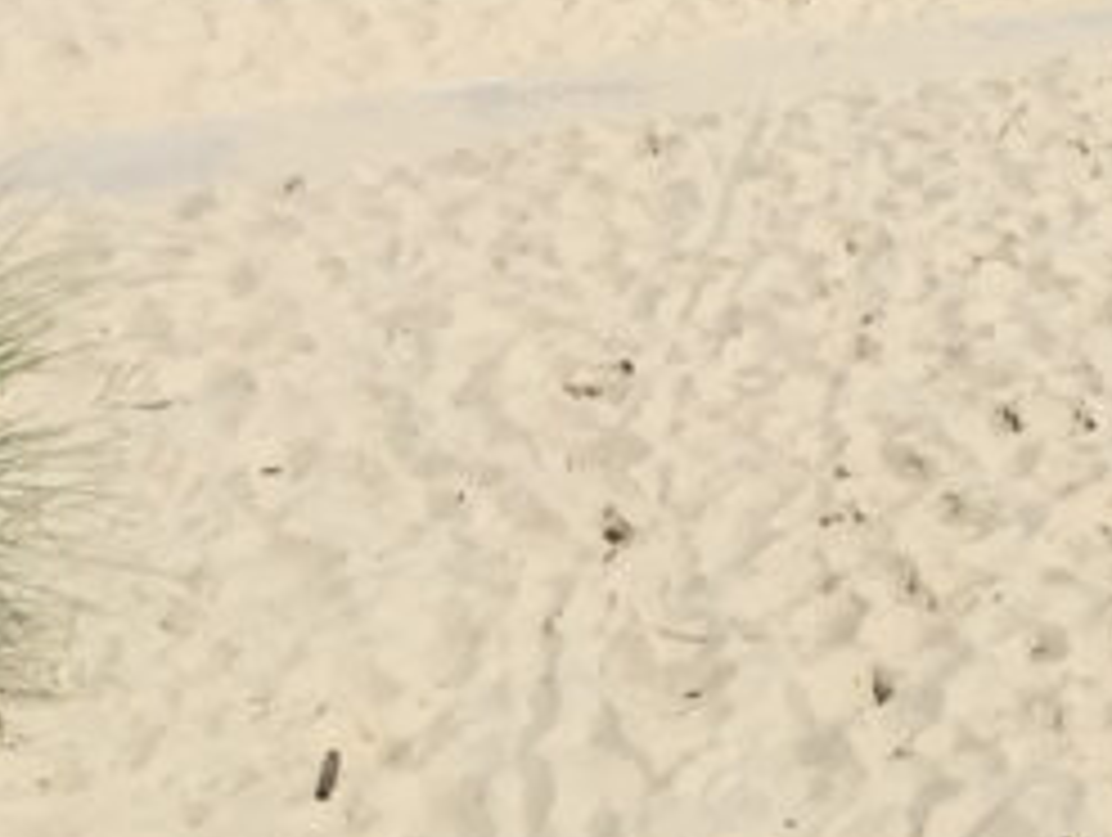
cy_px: -644
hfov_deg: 16.2
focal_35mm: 120
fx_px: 3860
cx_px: 959
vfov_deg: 11.5
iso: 25
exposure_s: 1/3663
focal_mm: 4.15
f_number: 2.2
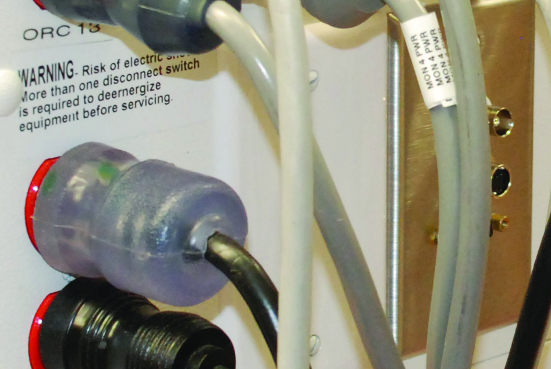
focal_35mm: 190
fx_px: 2912
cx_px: 485
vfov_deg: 7.2
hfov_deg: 10.8
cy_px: 91
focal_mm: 31
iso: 1000
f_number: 5
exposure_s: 1/60
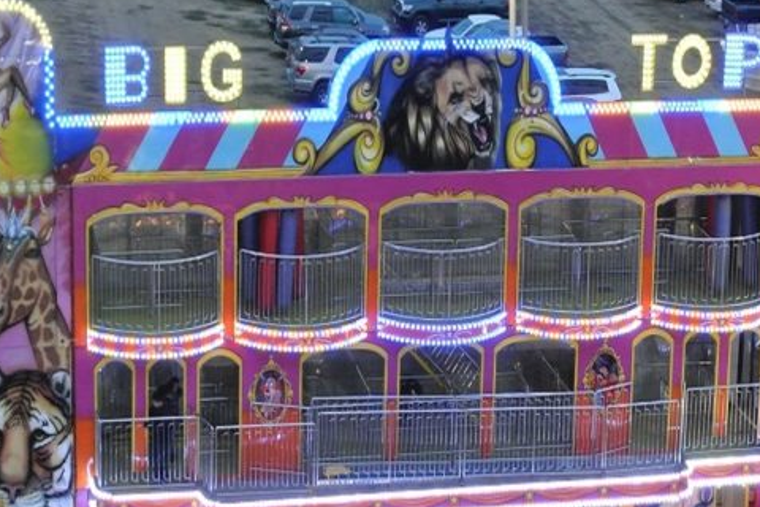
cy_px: 372
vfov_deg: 13.1
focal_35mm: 104
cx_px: 420
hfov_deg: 19.6
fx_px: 2195
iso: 800
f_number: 5.3
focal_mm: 24.4
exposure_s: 1/30
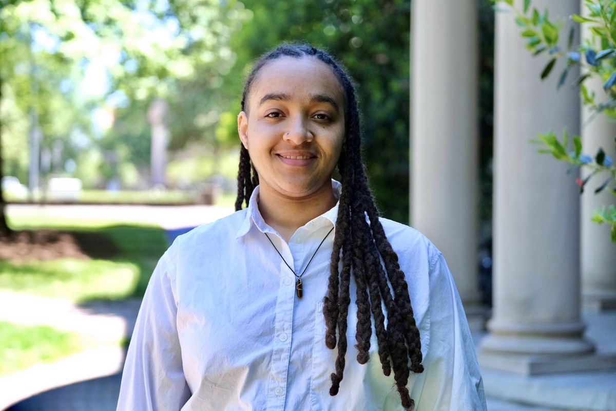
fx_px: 1437
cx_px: 308
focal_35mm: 84
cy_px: 206
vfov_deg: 16.3
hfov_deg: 24.2
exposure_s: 1/2000
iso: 1600
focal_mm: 56.3
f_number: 2.8
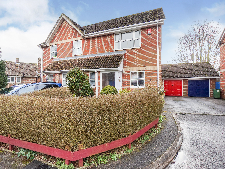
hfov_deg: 90.8
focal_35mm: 17
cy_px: 82
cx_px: 102
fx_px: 110
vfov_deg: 74.7
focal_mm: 10
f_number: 8
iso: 100
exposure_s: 1/100
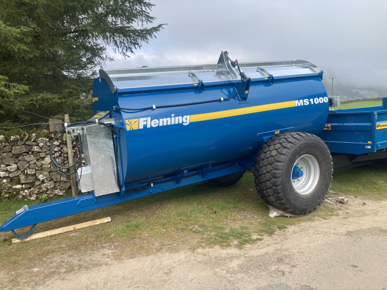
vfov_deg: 49.7
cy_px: 145
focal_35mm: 28
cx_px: 194
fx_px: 313
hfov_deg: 63.4
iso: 20
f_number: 1.8
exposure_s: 1/475
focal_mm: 3.99
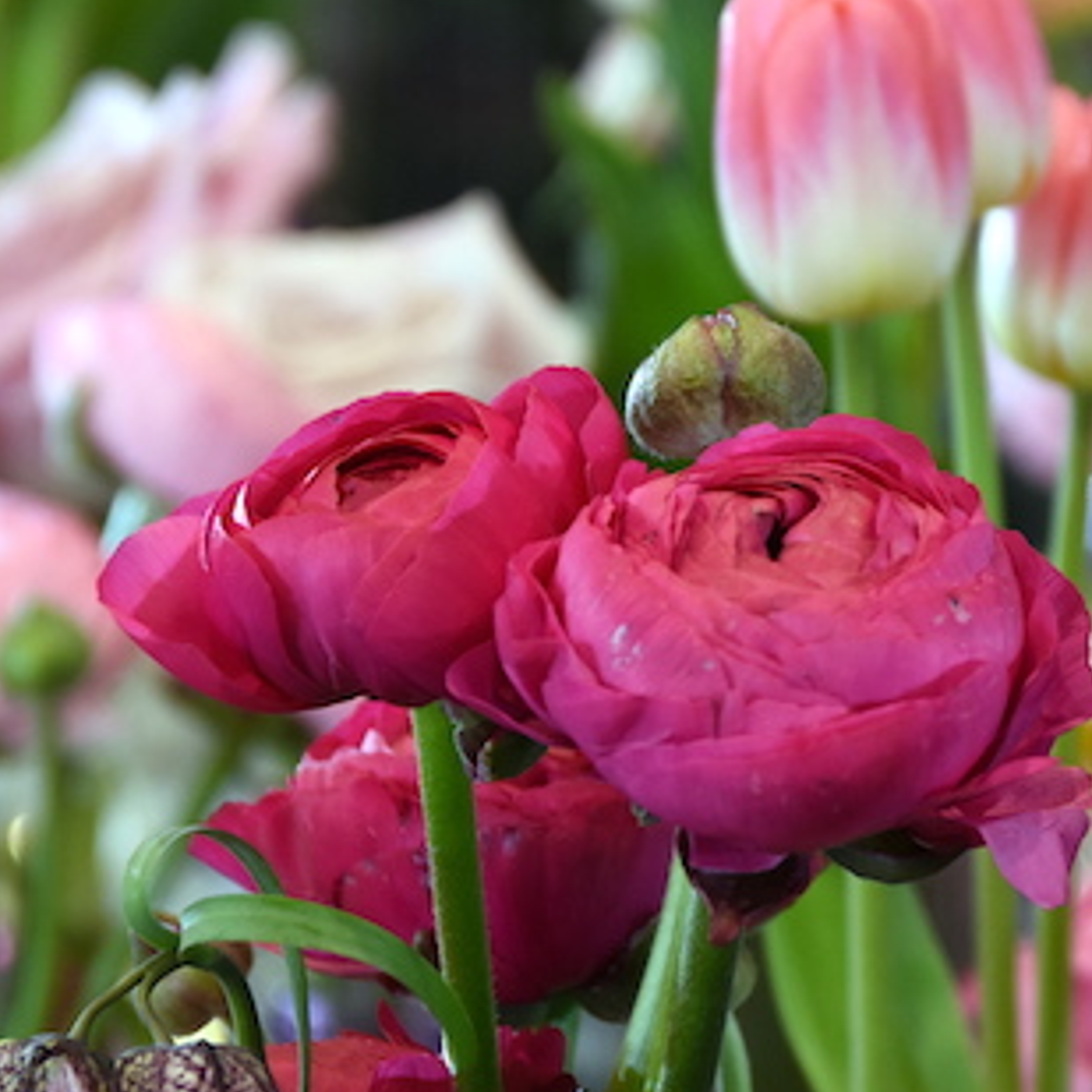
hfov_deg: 3.9
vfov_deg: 3.9
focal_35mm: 445
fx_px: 15886
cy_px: 569
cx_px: 774
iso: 800
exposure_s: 1/60
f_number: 5
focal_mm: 135
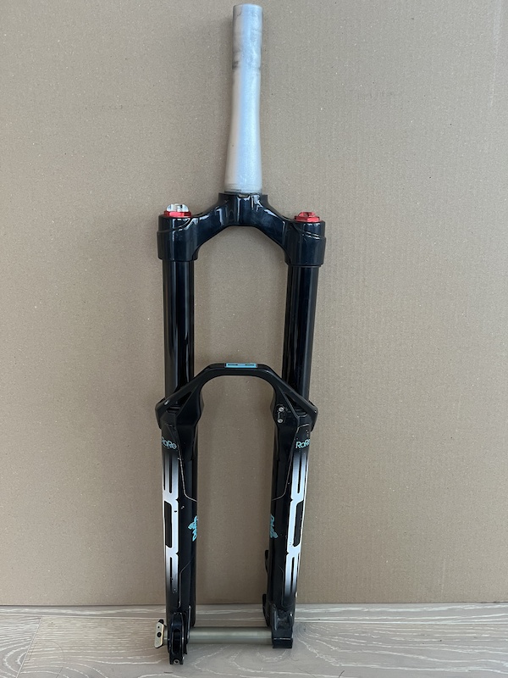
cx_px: 254
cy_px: 339
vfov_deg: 67.3
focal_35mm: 26
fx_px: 509
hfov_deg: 53.1
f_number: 1.6
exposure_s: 1/60
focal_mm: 5.1
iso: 125
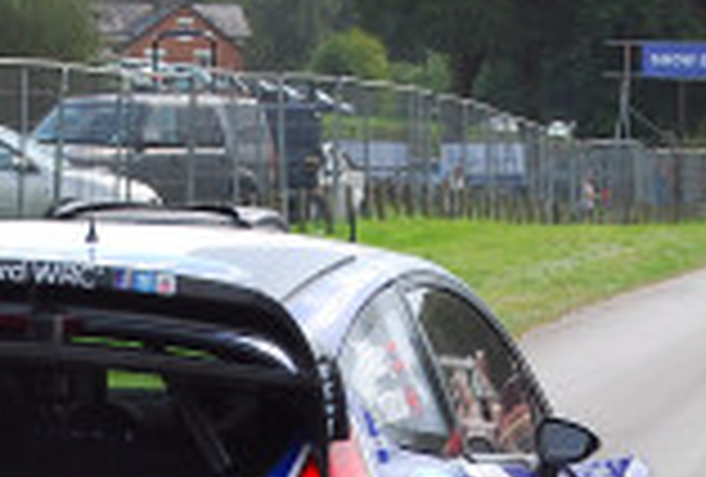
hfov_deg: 7.7
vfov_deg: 5.2
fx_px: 5229
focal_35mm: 266
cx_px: 277
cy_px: 594
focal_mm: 55
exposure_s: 1/500
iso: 220
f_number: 5.6
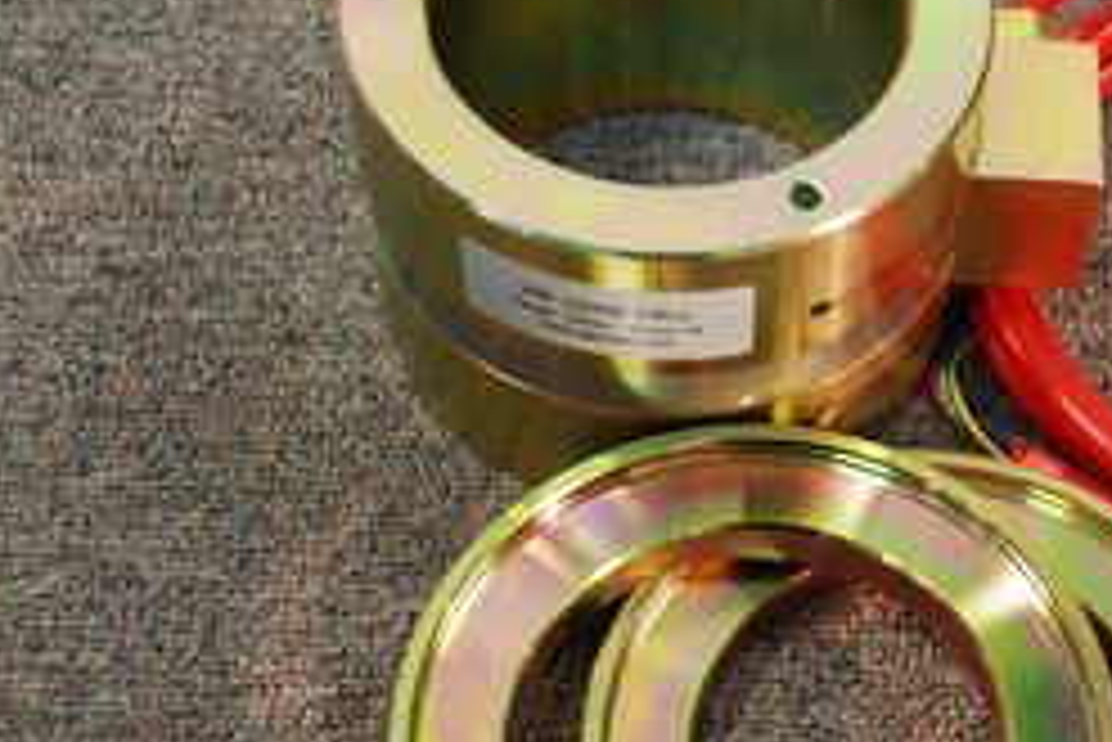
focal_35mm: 79
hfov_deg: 25.1
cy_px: 463
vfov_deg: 17.3
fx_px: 2442
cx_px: 927
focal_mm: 26
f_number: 4
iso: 400
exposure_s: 1/25
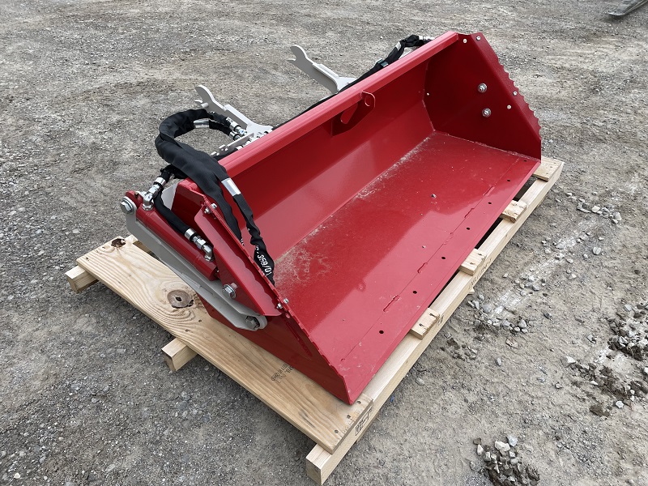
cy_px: 243
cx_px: 324
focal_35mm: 26
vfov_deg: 53.1
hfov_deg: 67.3
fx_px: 487
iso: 32
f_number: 1.6
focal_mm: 4.2
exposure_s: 1/558
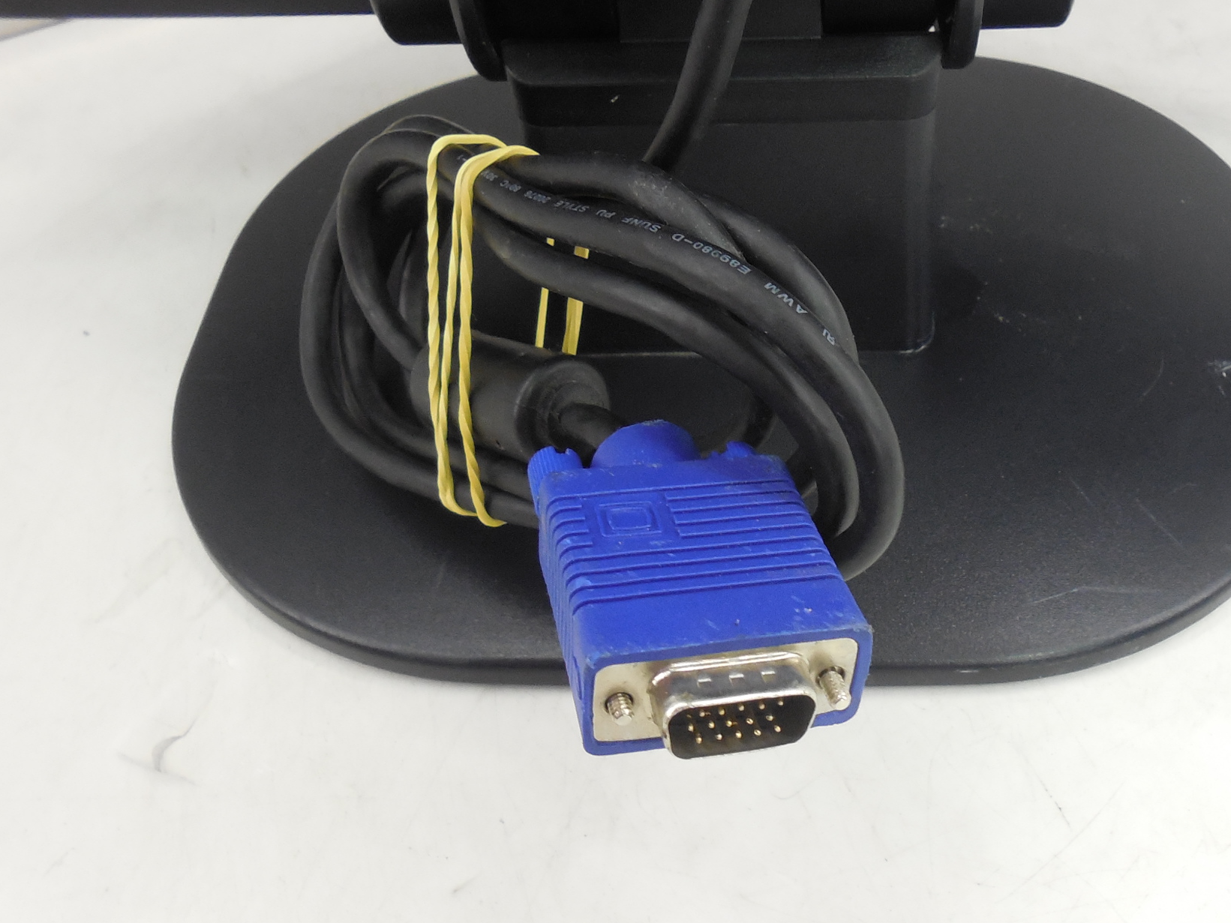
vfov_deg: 39.4
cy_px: 567
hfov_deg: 50.9
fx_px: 1280
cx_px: 764
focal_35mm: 36
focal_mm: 4.6
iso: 360
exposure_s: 1/30
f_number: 3.5
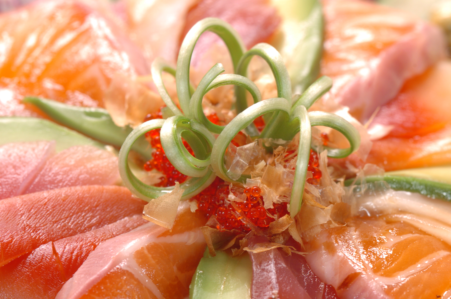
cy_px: 150
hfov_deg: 13.1
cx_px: 226
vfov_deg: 8.7
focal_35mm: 158
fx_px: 1969
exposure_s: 6
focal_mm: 105
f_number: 11
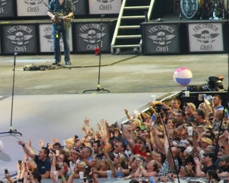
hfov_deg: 2.3
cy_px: 109
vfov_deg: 1.9
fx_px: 5647
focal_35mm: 833
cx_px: -103
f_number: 5.6
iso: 400
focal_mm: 200
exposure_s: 1/60
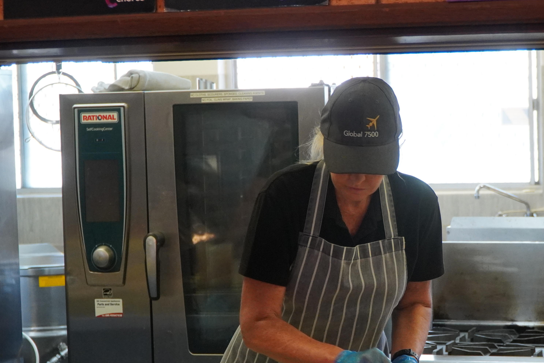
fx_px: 1526
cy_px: 239
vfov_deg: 13.5
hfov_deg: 20.1
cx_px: 405
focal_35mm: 101
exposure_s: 1/160
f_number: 4
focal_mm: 40
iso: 2000
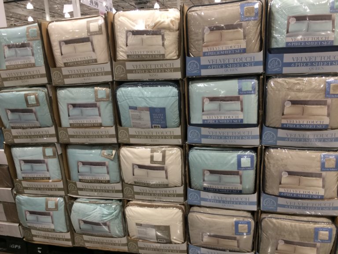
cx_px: 169
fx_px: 283
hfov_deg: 61.7
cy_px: 127
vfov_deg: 48.2
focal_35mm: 29
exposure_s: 1/33
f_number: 2.2
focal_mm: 4.15
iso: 100
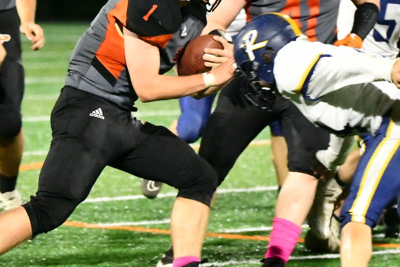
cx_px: 171
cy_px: 144
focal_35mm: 531
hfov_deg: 3.9
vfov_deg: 2.6
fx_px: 5900
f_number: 5.6
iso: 25600
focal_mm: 240
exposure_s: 1/640
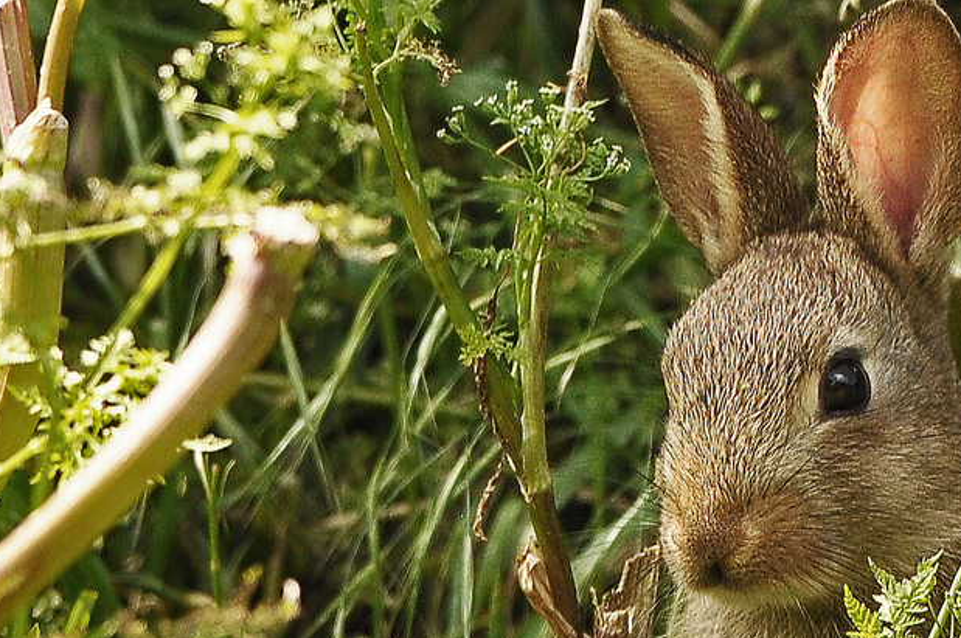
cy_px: 342
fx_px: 29432
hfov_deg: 1.9
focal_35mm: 1104
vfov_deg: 1.2
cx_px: 557
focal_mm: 280
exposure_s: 1/500
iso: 400
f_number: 5.6
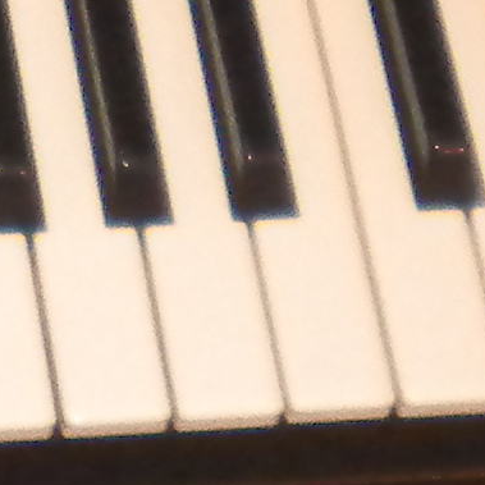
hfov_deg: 5.8
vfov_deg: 5.8
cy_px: -287
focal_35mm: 298
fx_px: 4724
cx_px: -233
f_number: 3.1
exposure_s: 1/30
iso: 400
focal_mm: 6.3
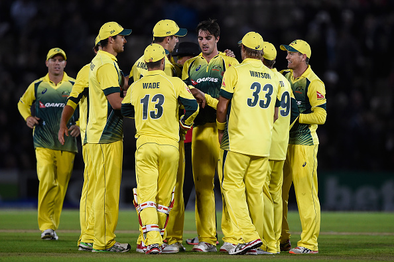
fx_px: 6561
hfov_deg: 3.4
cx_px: 197
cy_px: 131
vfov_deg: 2.3
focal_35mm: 600
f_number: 4
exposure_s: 1/1250
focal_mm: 600
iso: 3200
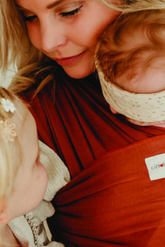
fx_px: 825
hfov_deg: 11.4
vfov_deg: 17.1
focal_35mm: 120
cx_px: 116
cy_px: 123
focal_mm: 35
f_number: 2.8
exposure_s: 1/250
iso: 320
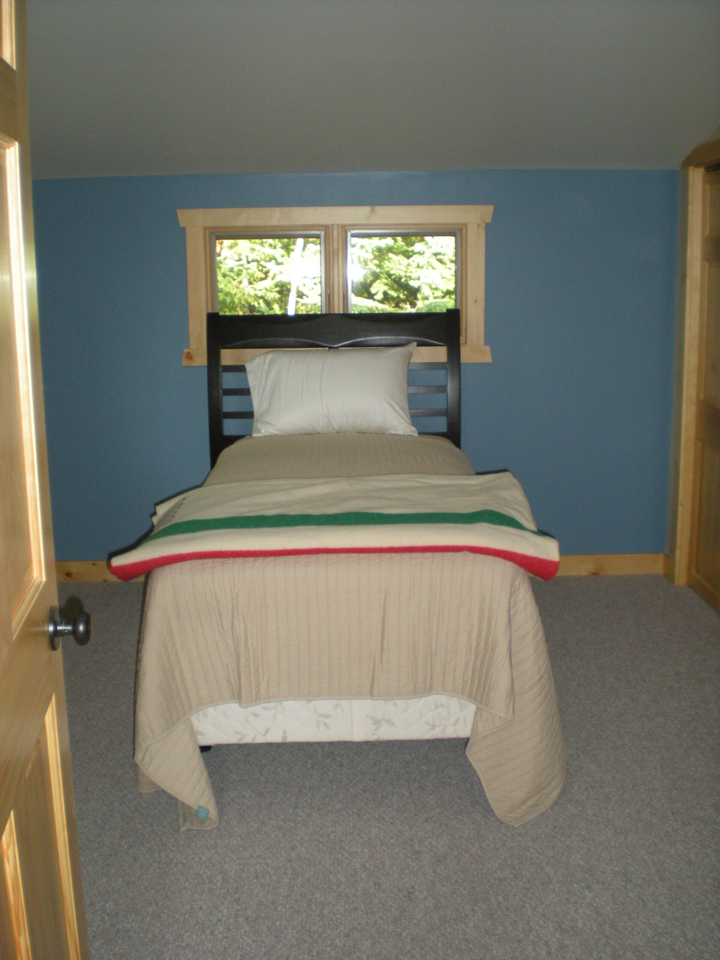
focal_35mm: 38
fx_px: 1054
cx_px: 360
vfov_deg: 49.0
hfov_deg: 37.7
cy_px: 480
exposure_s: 1/60
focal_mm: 6.3
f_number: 3.1
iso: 218
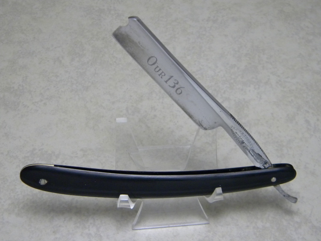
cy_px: 120
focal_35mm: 56
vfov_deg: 26.1
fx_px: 519
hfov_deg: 34.3
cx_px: 160
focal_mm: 10.1
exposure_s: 1/40.6
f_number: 4.1
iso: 400
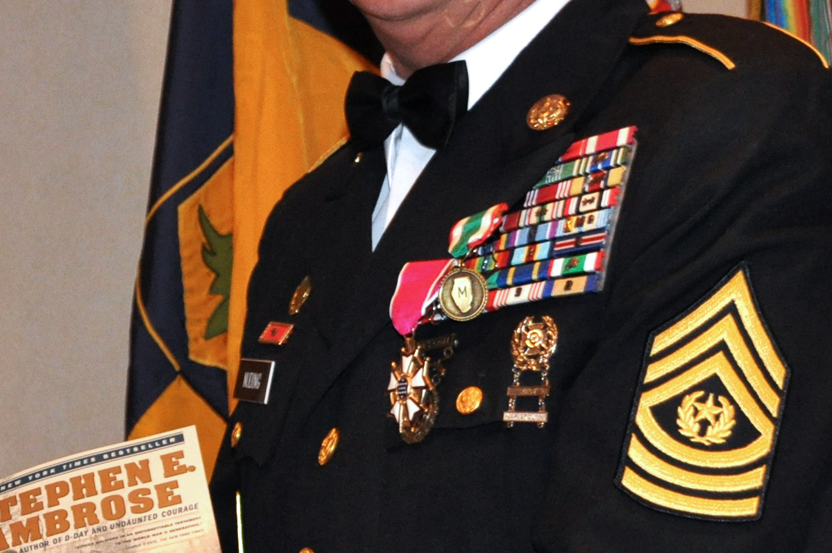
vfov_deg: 11.5
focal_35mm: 119
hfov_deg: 17.0
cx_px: 135
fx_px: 2747
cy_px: 137
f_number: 4
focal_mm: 24
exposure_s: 1/60
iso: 800
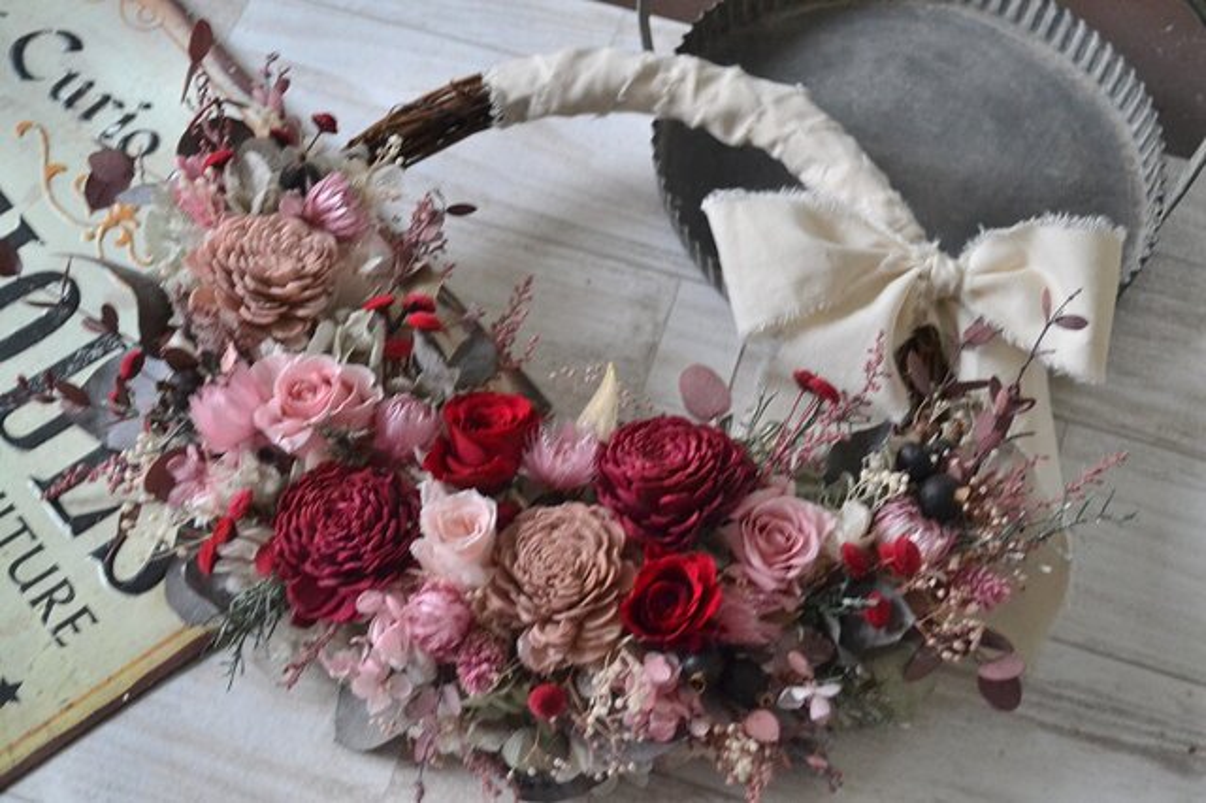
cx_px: 603
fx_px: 1808
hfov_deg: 36.9
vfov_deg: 25.0
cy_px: 402
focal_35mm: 54
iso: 1800
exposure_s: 1/15
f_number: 5
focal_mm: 36
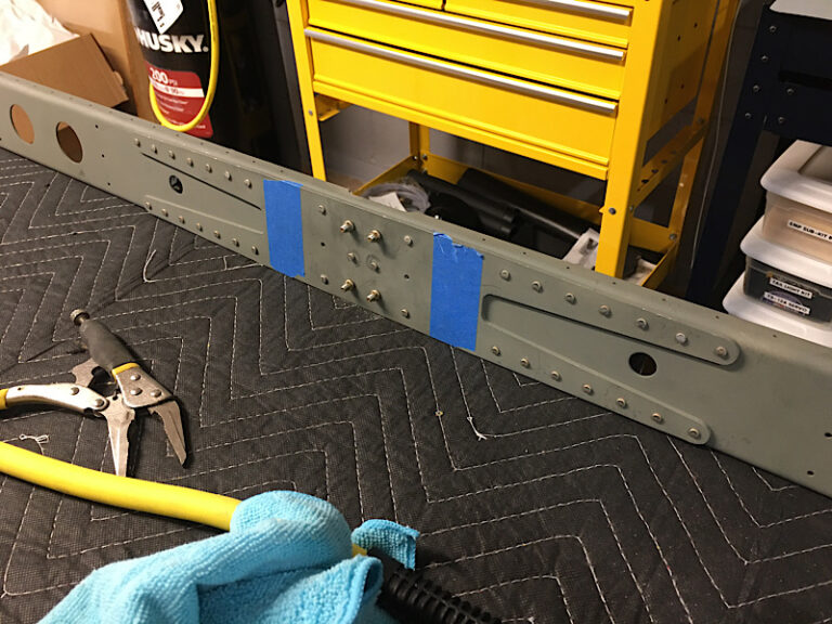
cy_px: 312
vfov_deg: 48.2
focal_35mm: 29
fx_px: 697
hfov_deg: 61.7
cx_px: 416
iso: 64
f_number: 2.2
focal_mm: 4.15
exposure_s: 1/15
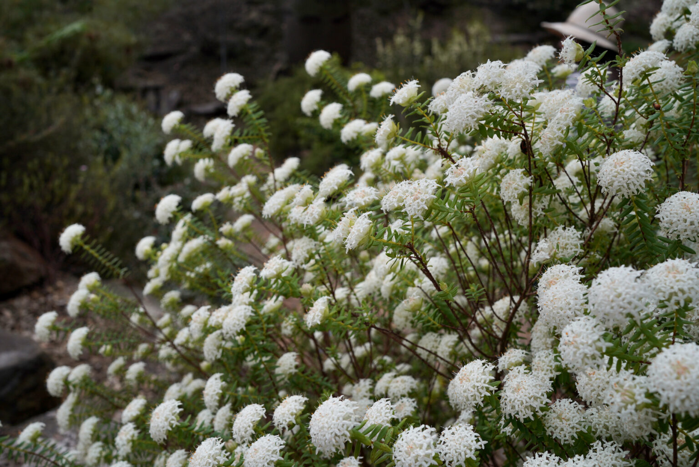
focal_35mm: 35
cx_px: 350
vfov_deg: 37.9
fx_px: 680
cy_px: 234
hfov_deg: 54.4
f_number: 9
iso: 200
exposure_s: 1/60
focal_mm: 35
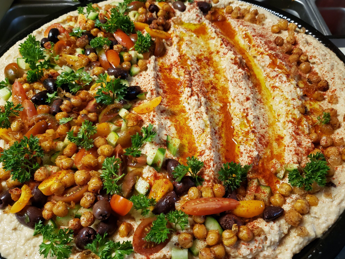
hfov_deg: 65.3
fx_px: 269
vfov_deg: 51.4
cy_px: 126
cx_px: 169
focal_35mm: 27
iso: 250
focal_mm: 4.3
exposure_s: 1/30
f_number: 1.5
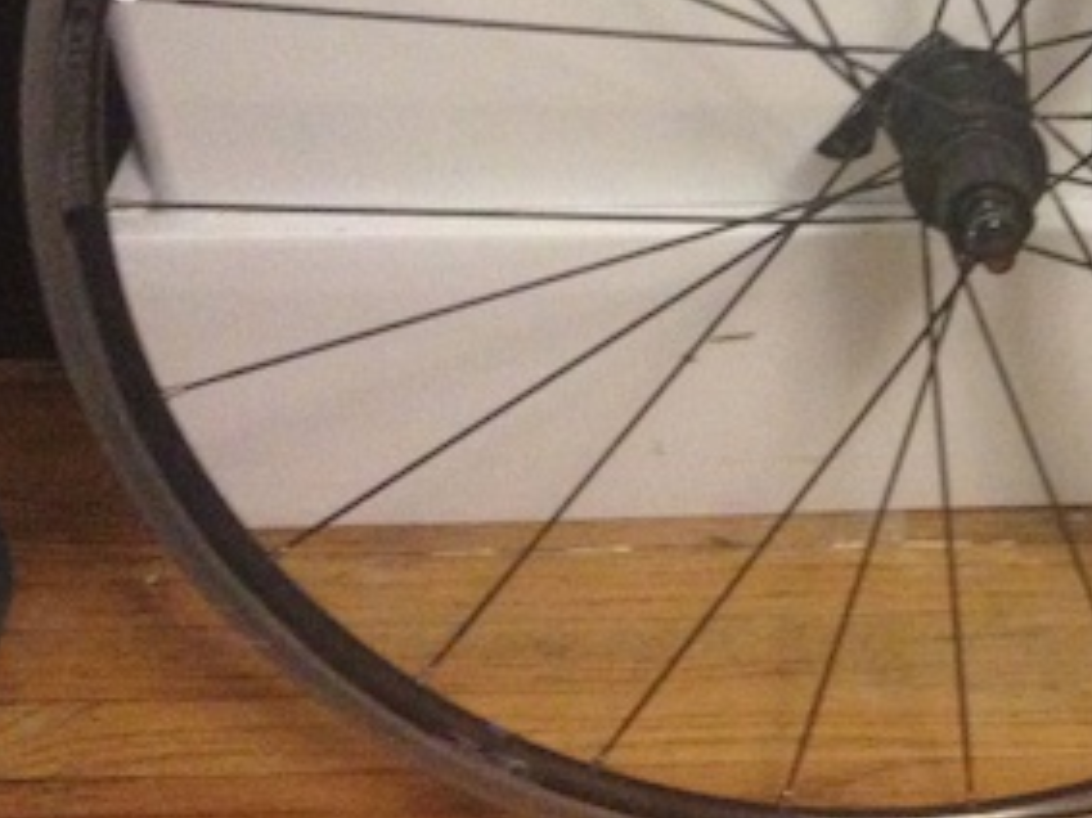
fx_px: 3122
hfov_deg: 18.6
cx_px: 1381
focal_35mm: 99
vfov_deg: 14.8
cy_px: 62
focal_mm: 4.28
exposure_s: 1/20
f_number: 2.4
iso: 400
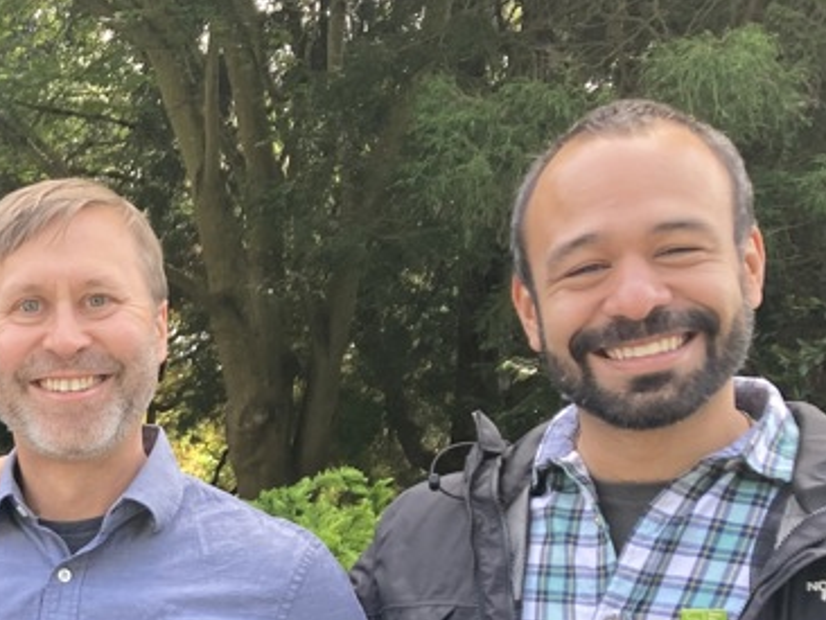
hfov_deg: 21.9
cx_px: -143
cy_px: 674
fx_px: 1982
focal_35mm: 83
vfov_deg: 17.2
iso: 32
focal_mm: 3.99
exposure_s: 1/122
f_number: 1.8
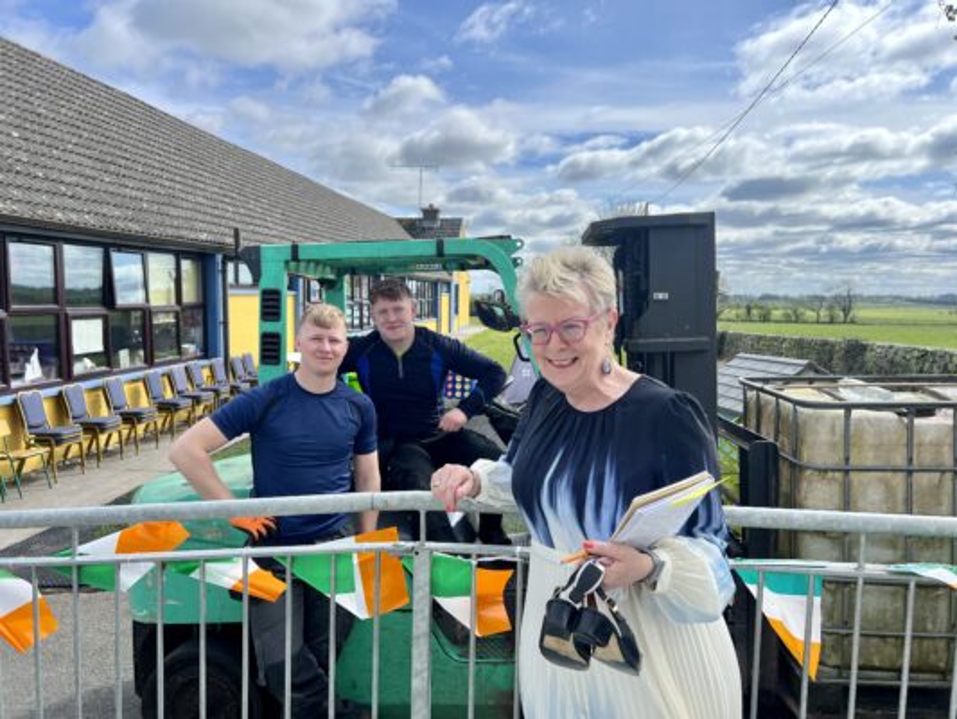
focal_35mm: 26
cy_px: 360
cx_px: 478
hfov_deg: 67.3
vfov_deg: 53.1
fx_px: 719
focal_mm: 5.7
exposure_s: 1/3968
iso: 50
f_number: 1.5
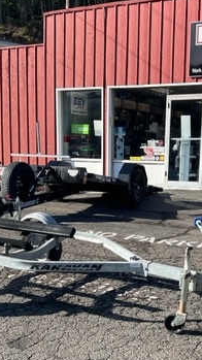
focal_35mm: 52
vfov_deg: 39.5
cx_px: 104
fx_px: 496
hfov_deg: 23.0
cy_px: 233
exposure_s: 1/1869
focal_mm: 5.7
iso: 50
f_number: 1.5
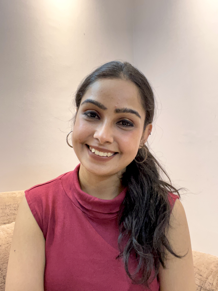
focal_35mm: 30
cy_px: 146
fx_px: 252
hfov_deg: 46.8
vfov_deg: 60.0
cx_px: 109
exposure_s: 1/33
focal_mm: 2.71
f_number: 2.2
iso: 250
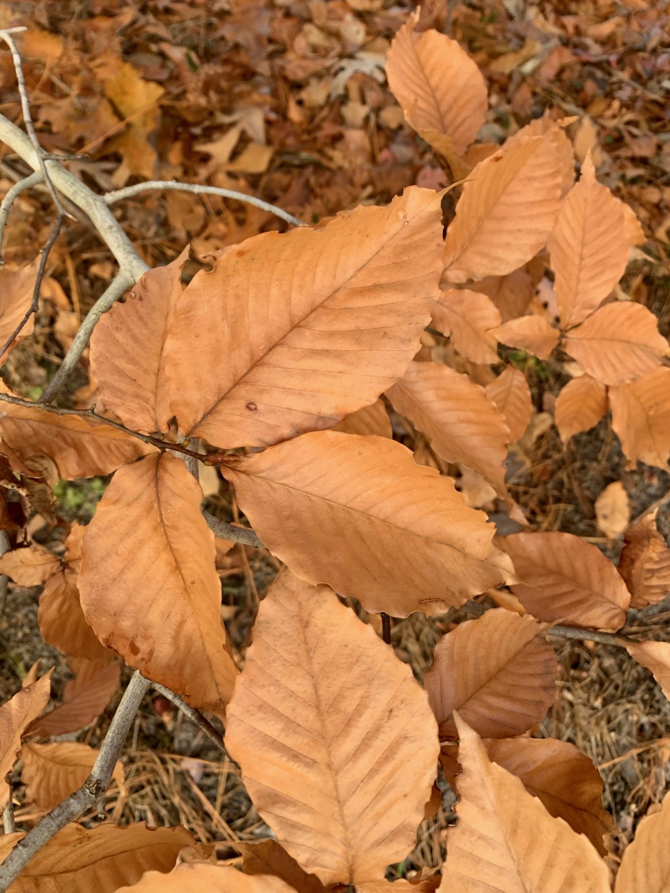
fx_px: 671
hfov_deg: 53.1
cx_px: 335
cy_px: 446
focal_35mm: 26
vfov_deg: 67.3
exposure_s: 1/121
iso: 64
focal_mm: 4.25
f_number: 1.8
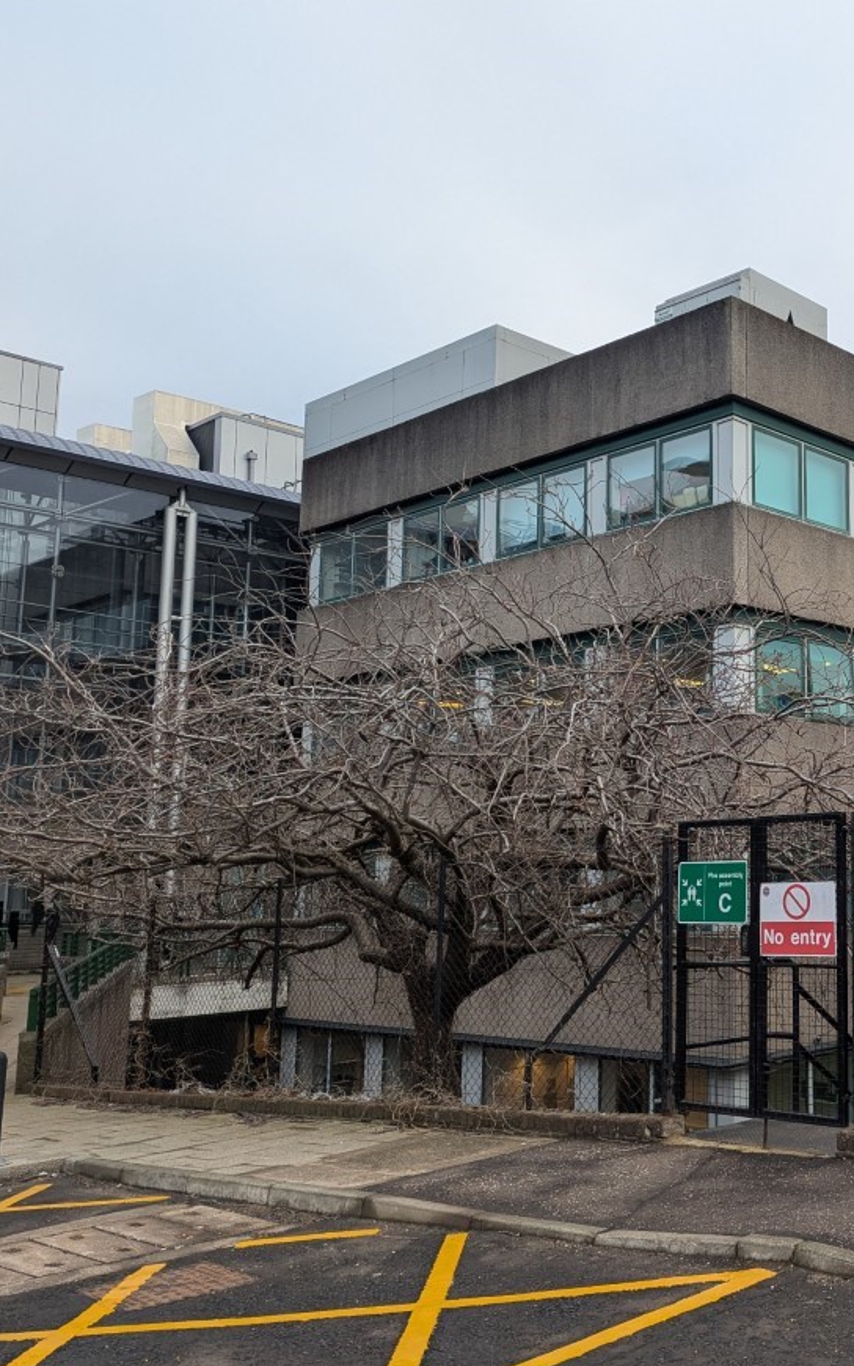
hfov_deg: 33.5
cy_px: 669
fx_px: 1303
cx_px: 836
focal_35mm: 35
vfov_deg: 55.3
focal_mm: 6.81
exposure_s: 1/261
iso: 48
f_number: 1.85
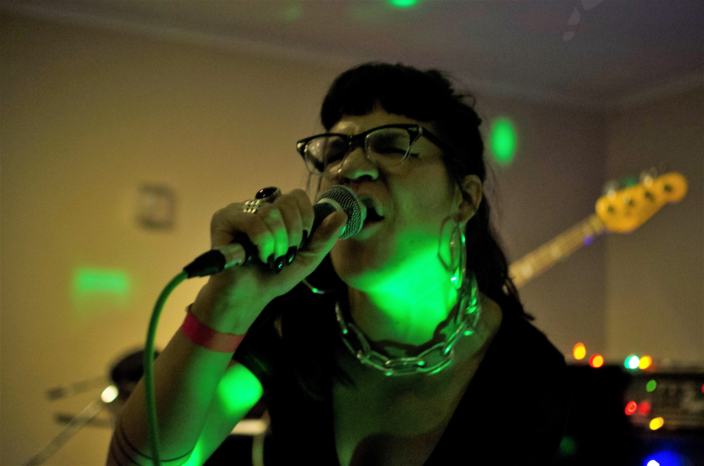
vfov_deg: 25.6
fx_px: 1025
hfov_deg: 37.9
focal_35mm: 52
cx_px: 352
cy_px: 233
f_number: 1.8
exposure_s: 1/80
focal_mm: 35
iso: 1600
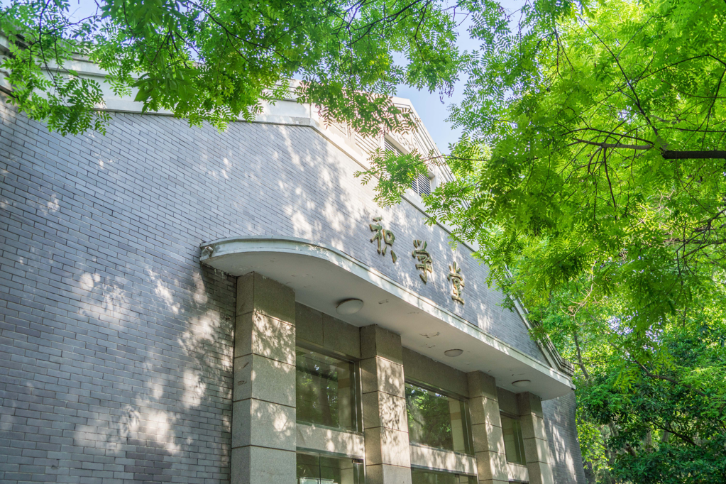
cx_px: 363
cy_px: 242
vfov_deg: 41.1
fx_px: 645
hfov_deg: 58.7
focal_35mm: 32
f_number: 4.5
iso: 100
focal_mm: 32
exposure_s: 1/200
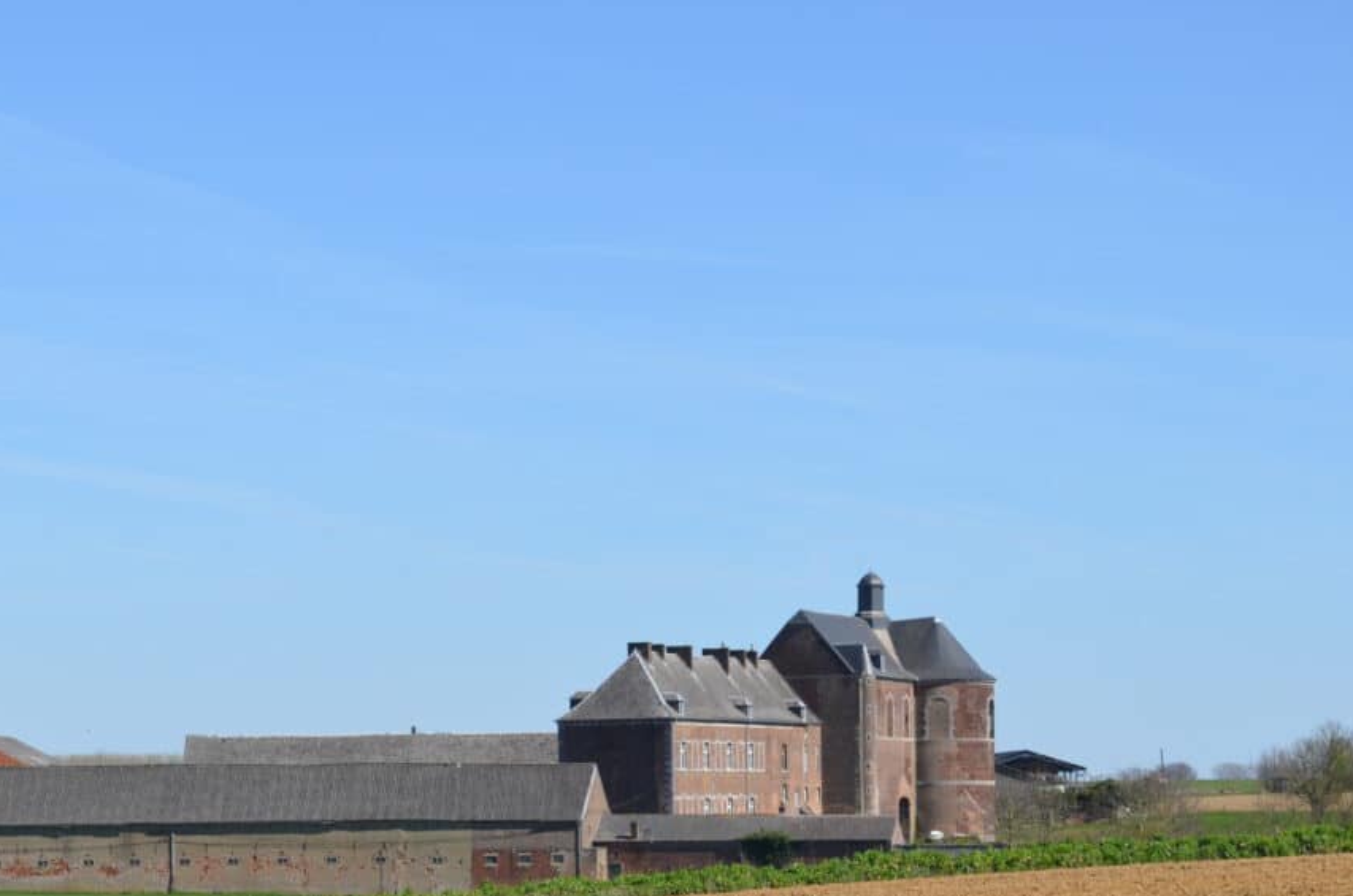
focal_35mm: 124
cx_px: 601
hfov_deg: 16.6
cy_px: 641
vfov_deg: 11.0
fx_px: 4641
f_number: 8
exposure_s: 1/250
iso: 100
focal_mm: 55
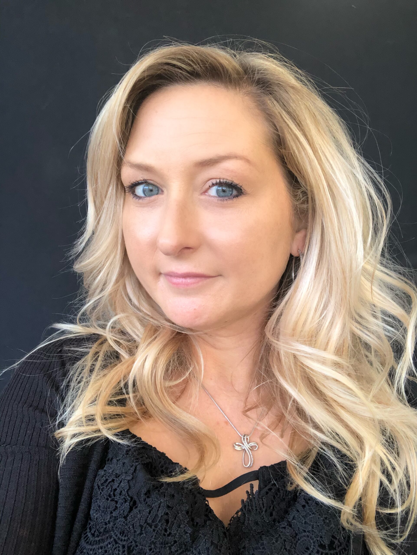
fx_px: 513
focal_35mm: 32
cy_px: 278
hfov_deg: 44.2
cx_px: 208
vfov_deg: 56.8
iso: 50
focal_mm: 2.87
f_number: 2.2
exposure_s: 1/120
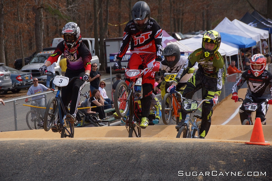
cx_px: 136
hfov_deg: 12.5
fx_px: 1247
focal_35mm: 165
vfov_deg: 8.3
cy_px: 90
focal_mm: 110
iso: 800
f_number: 8
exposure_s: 1/2000
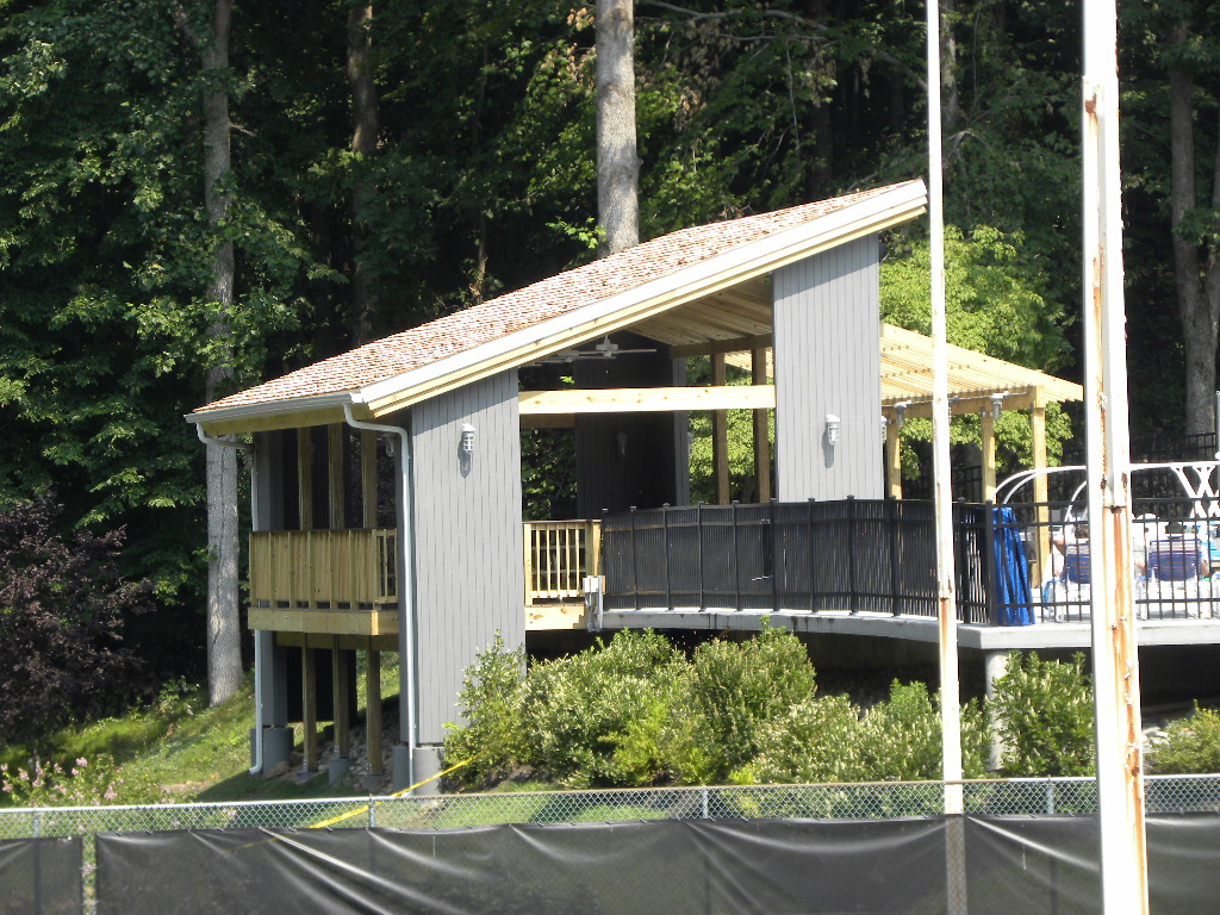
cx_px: 610
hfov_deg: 9.3
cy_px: 458
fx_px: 7472
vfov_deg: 7.0
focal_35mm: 212
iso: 64
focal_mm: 37.7
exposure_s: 1/173
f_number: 5
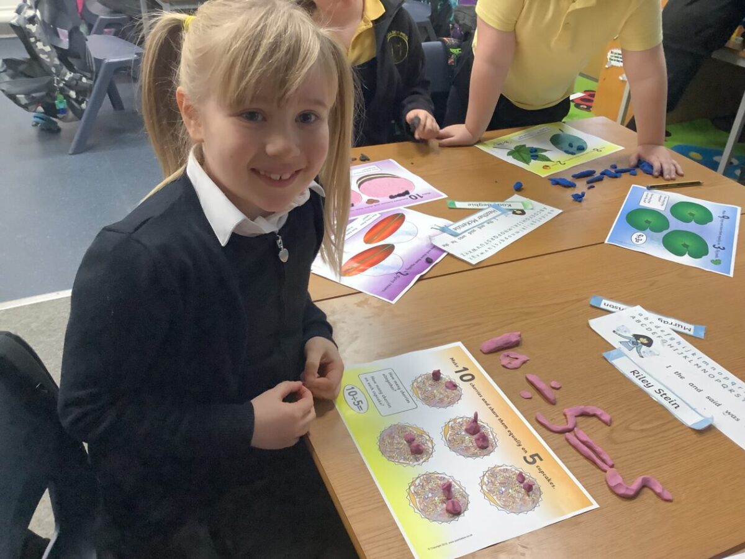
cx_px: 372
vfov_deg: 45.4
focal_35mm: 31
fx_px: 667
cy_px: 280
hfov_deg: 58.4
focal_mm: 3.3
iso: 320
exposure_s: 1/60
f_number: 2.4
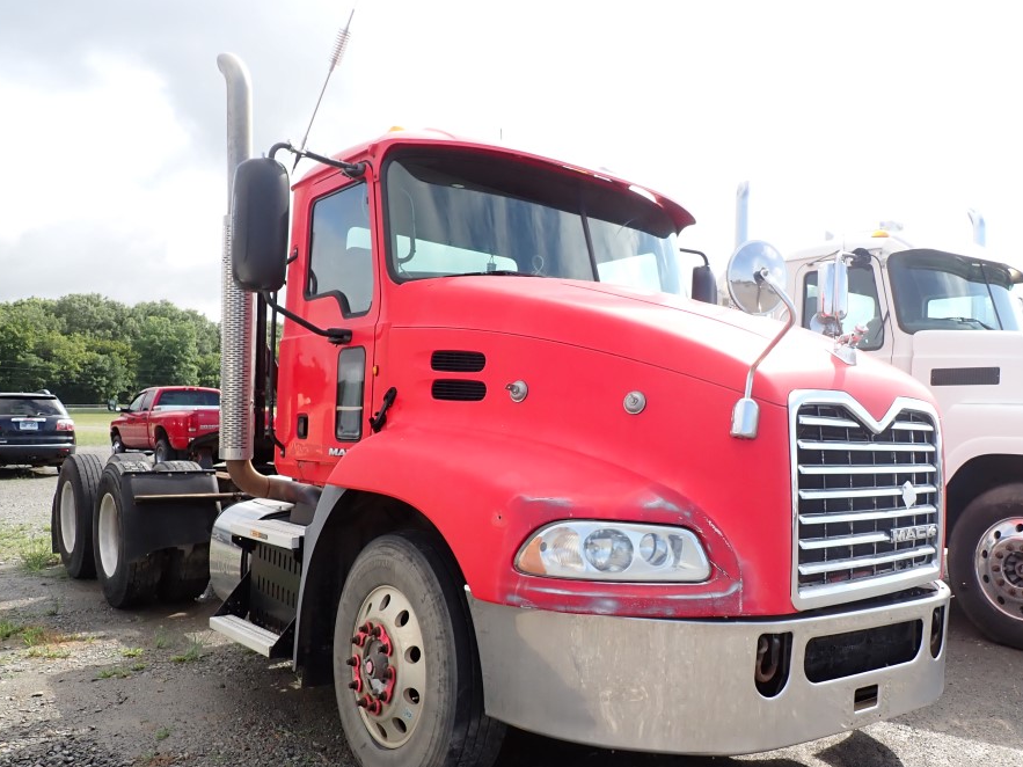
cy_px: 441
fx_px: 857
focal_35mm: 29
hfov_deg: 61.5
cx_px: 576
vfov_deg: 48.1
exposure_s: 1/640
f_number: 2.8
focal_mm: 4.5
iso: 100
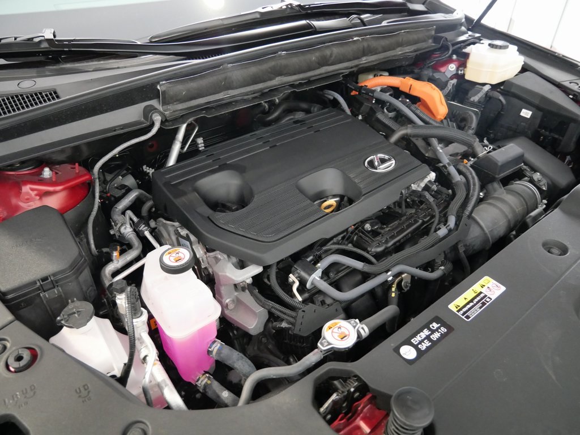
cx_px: 290
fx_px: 402
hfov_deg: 71.6
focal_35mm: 24
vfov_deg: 56.8
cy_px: 218
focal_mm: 12
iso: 3200
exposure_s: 1/10
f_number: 3.5
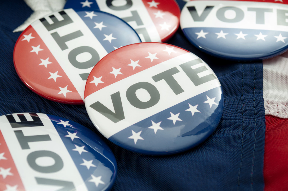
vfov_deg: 16.5
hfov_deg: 24.6
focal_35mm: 82
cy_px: 96
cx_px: 144
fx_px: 659
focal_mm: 55
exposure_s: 1/125
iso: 100
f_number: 9
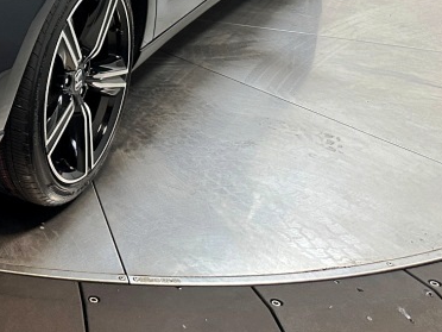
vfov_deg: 21.0
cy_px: -44
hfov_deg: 25.2
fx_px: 843
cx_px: -139
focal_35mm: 66
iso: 320
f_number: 1.78
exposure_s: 1/60
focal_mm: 6.86
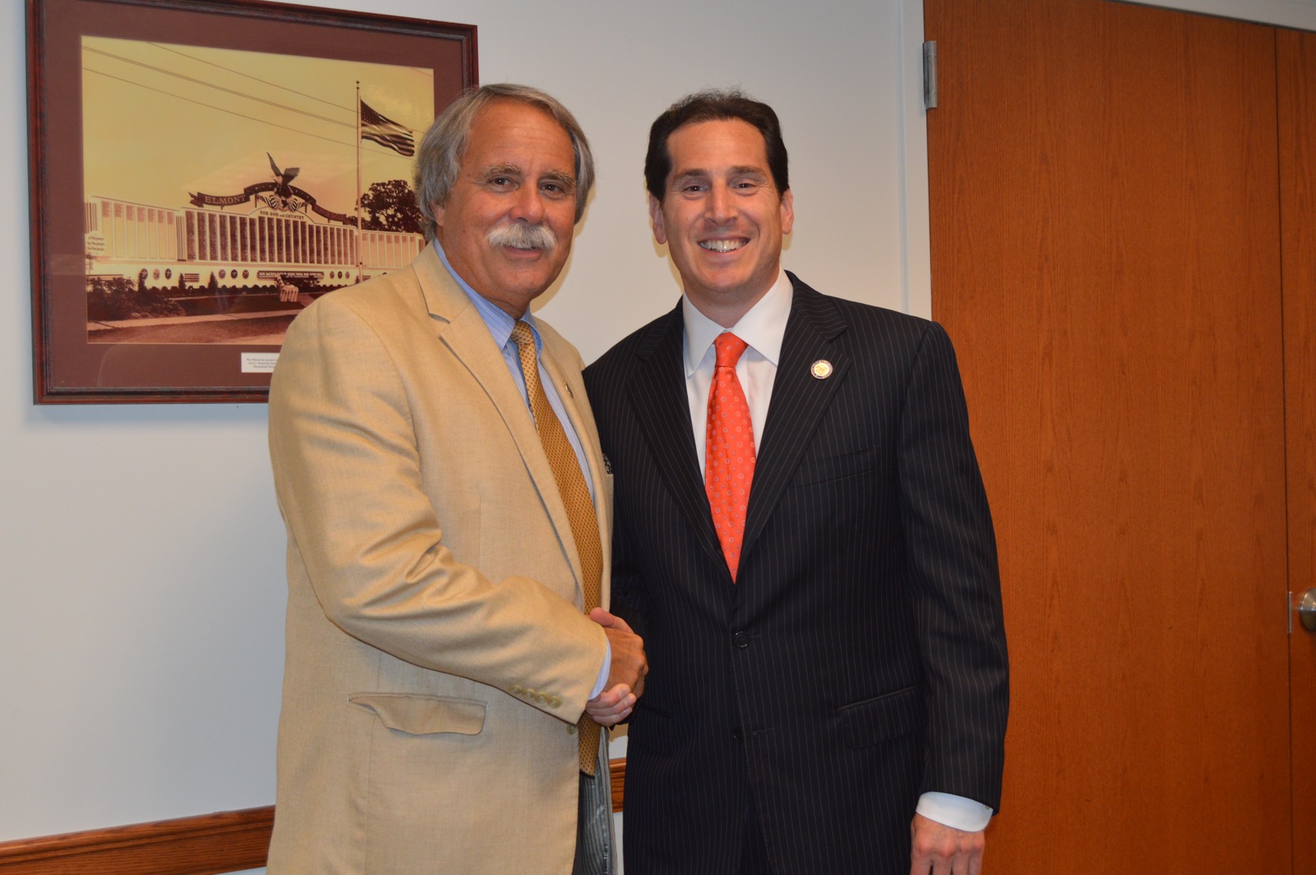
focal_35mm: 48
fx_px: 1753
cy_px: 438
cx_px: 658
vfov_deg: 28.0
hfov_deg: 41.1
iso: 640
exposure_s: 1/60
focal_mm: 32
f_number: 4.5
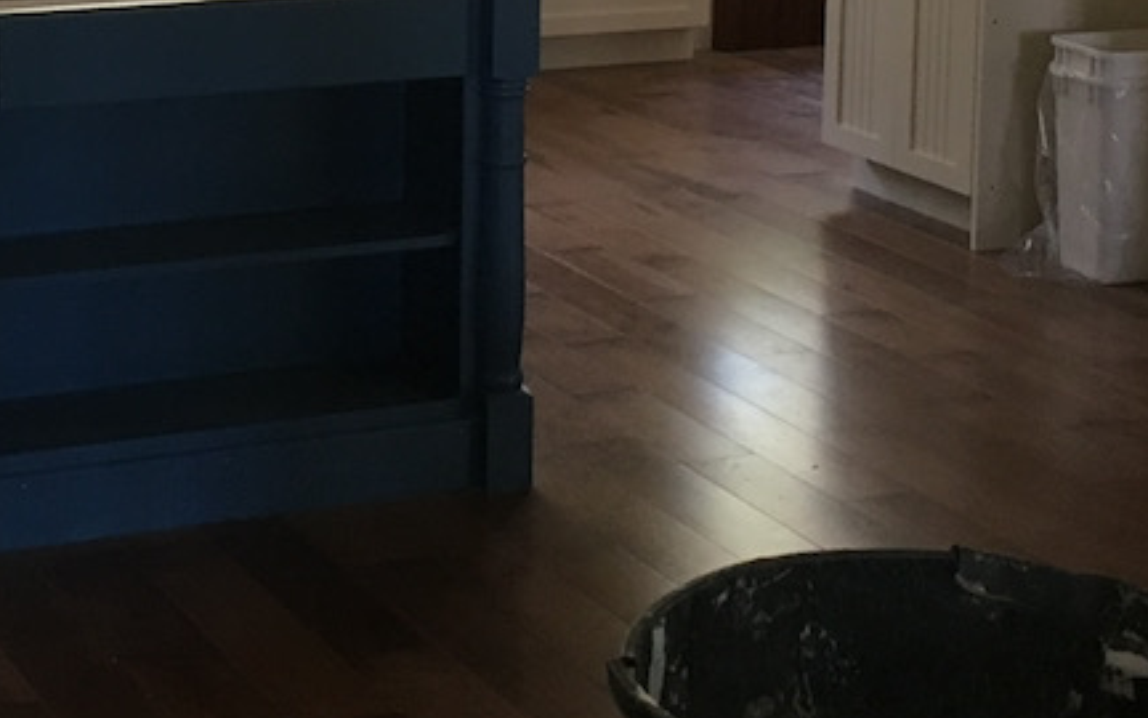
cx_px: 247
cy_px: -136
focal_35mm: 91
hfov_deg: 22.5
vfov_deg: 14.0
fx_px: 2847
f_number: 2.2
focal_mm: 4.15
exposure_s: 1/30
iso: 100
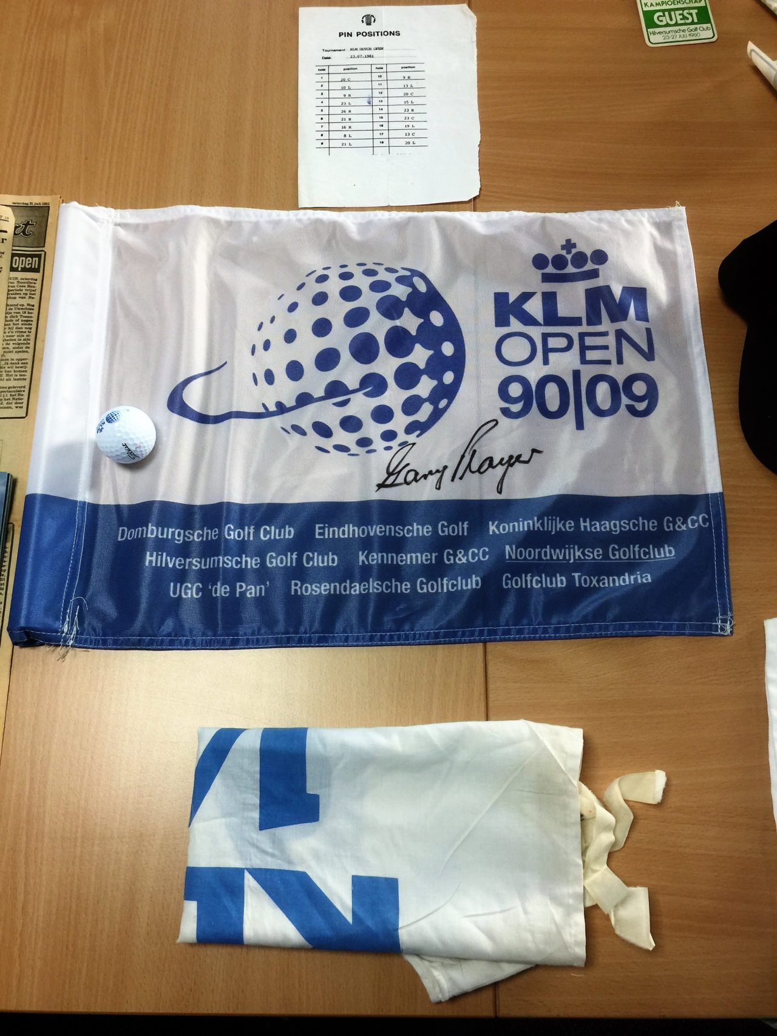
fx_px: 868
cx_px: 388
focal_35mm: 29
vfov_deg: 61.7
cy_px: 518
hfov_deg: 48.2
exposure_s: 1/33
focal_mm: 4.15
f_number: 2.2
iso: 32
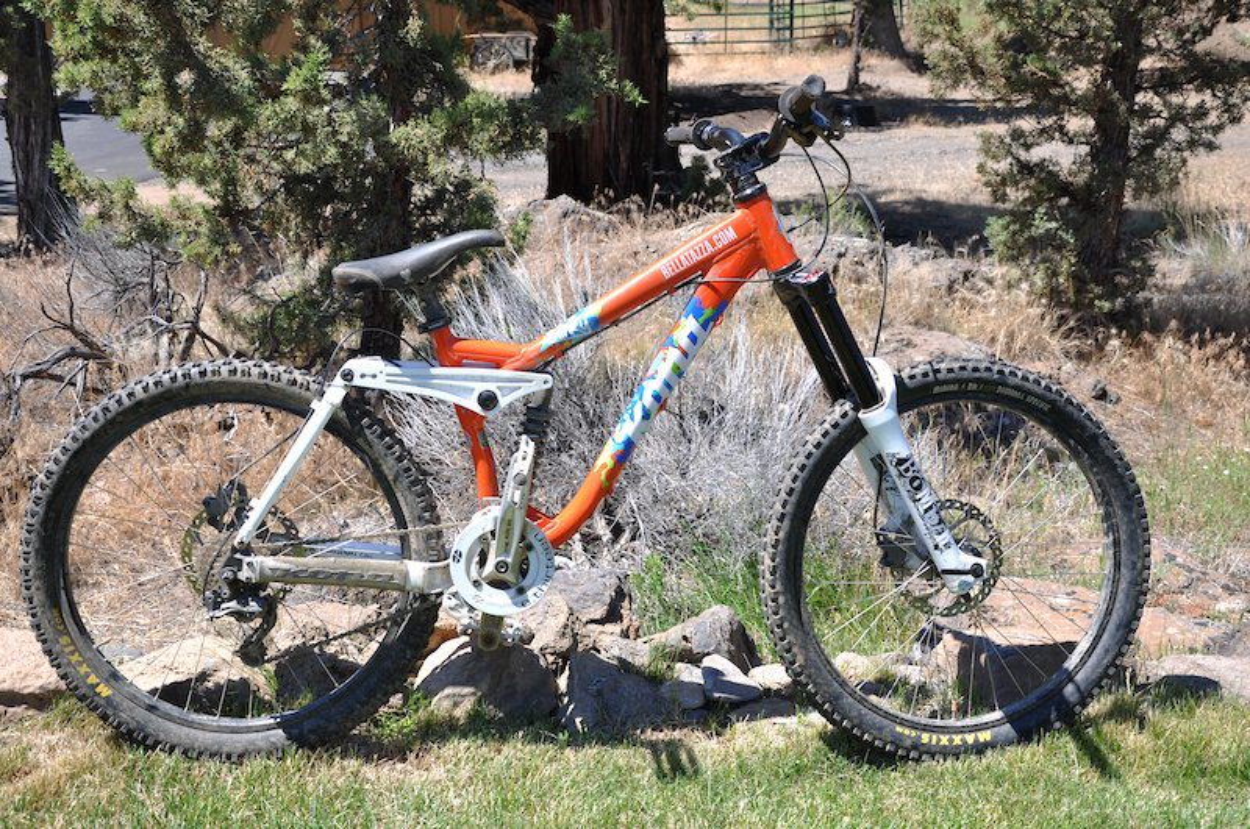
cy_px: 414
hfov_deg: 38.9
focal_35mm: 51
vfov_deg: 26.4
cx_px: 625
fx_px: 1768
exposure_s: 1/200
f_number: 7.1
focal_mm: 34
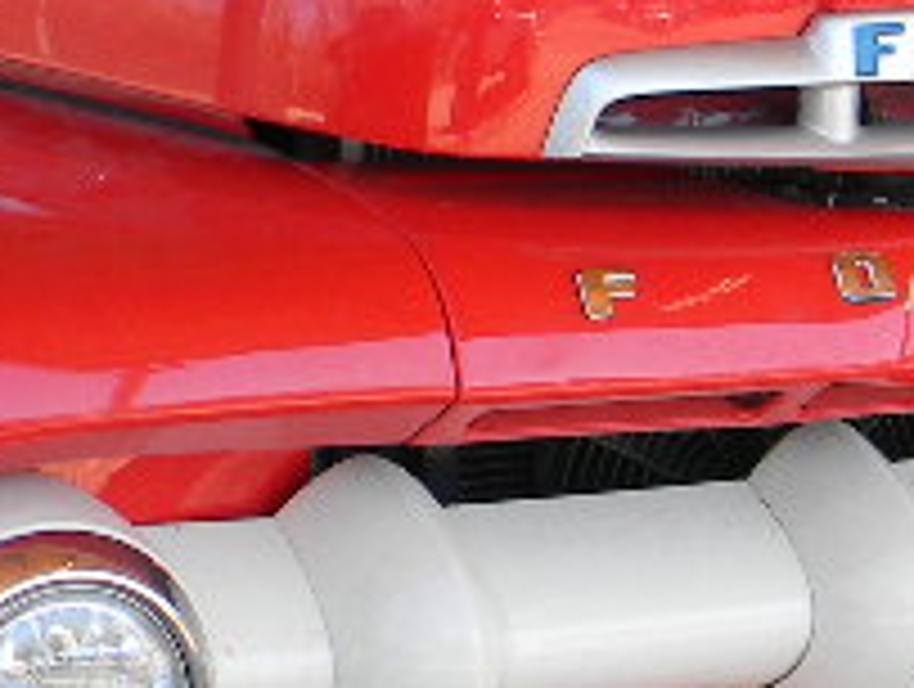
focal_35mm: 141
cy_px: 342
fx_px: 3730
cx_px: 185
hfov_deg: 13.9
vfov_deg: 10.6
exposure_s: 1/126
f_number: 3.5
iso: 80
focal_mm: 5
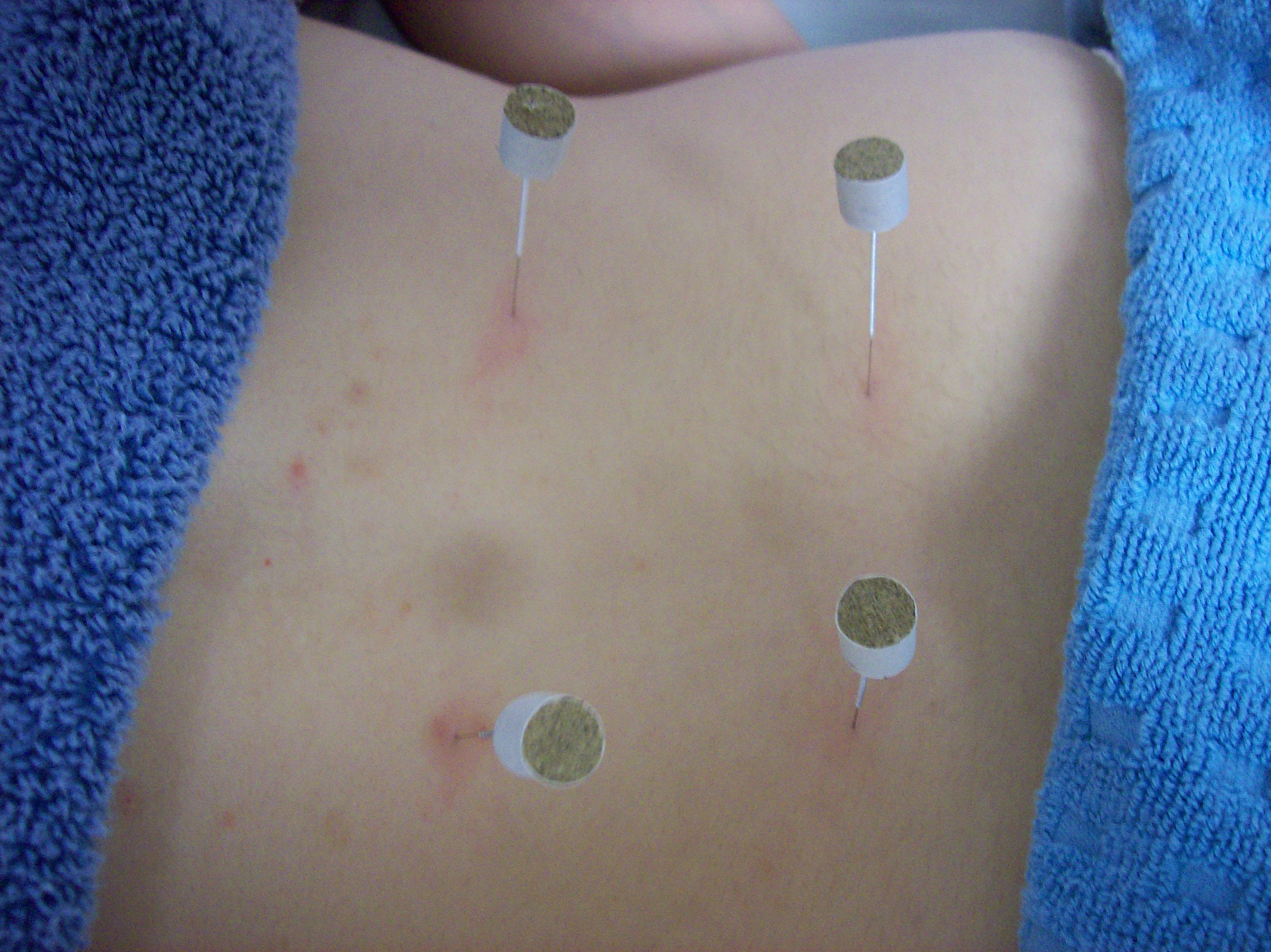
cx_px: 636
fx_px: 1321
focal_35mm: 36
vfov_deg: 39.6
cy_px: 476
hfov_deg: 51.4
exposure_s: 1/15
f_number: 2.7
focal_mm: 6
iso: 160
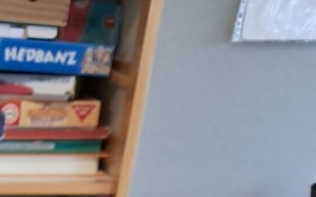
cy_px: 705
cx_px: -229
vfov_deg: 7.7
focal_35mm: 134
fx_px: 1154
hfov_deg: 14.1
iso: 125
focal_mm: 4
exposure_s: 1/50
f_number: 1.8
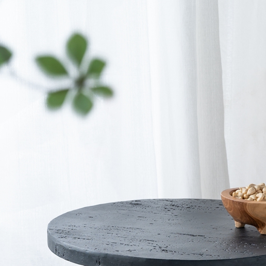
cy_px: 259
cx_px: 218
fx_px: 1182
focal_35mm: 136
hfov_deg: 12.8
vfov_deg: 12.7
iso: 400
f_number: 7.1
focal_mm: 55
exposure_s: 1/6
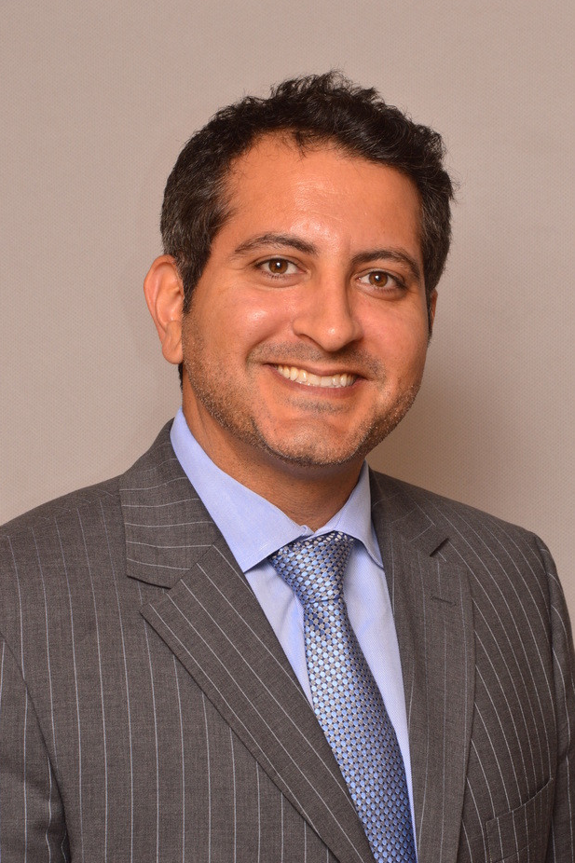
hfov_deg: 9.6
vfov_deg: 14.3
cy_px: 433
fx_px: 3439
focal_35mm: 144
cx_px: 288
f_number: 14
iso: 400
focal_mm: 95
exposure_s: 1/100
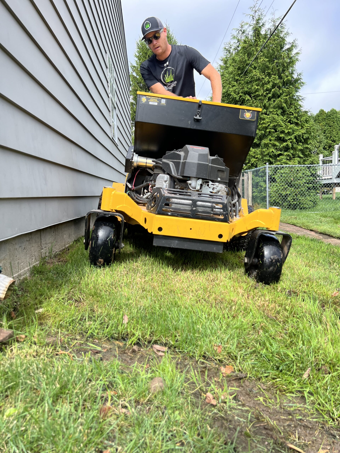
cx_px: 170
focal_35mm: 26
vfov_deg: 67.3
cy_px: 226
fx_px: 340
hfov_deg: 53.1
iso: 50
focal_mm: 5.7
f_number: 1.5
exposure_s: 1/1468
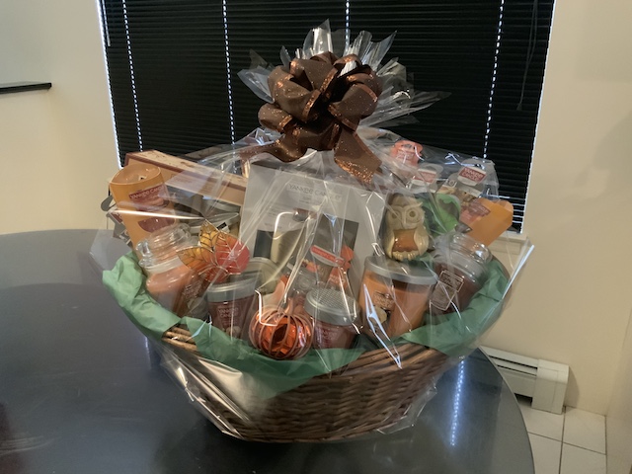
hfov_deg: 61.7
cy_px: 237
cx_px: 316
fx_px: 529
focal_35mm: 29
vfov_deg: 48.2
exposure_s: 1/30
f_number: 1.8
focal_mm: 3
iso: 500
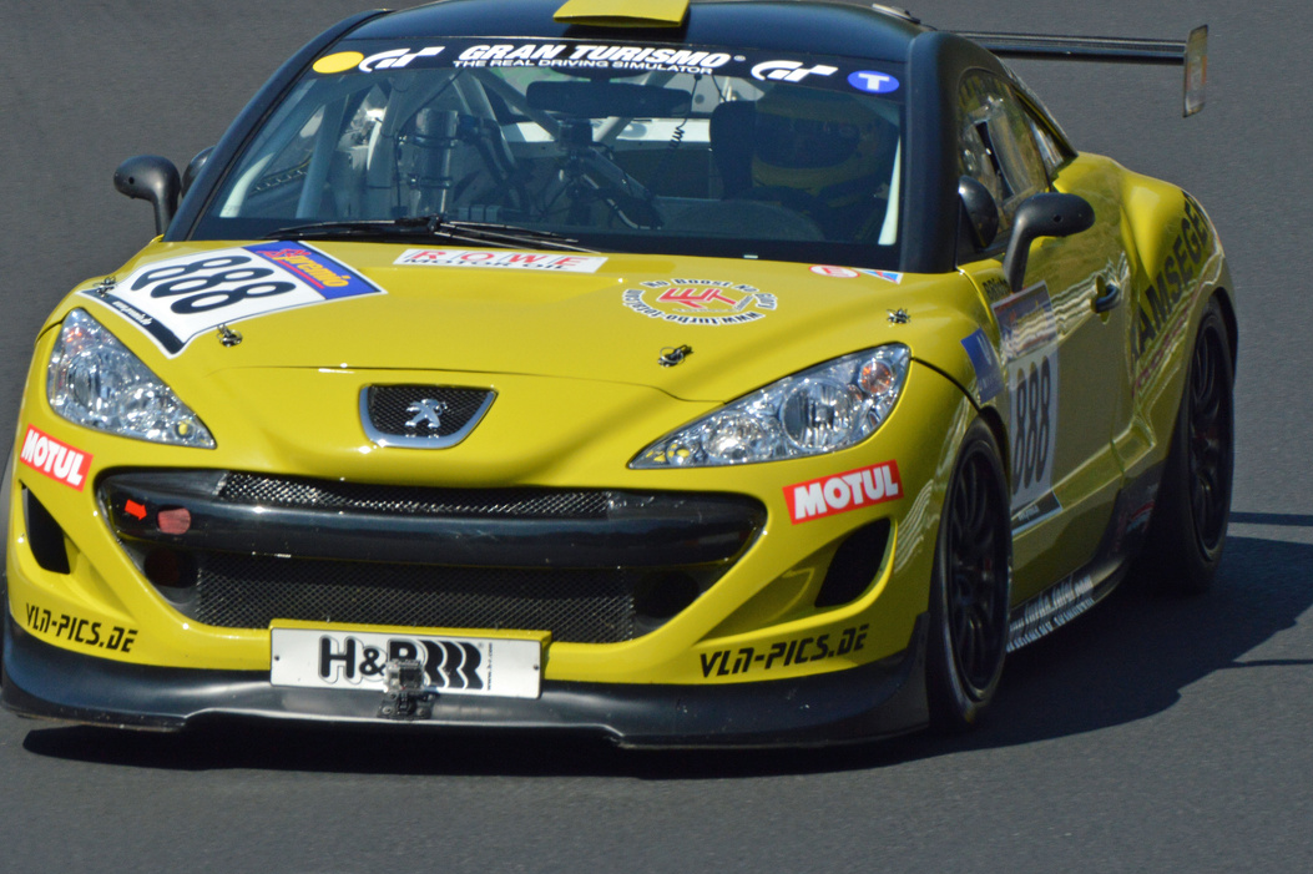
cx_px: 604
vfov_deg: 2.5
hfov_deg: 3.7
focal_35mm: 555
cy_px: 334
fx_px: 20232
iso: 400
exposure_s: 1/500
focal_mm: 240
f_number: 16
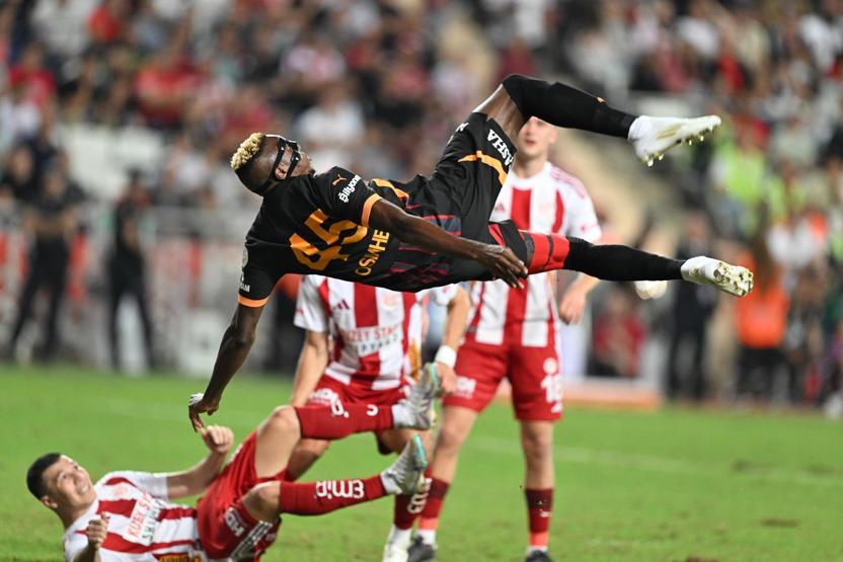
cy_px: 281
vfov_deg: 3.4
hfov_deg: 5.2
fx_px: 9368
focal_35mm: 400
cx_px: 422
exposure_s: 1/1250
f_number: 2.8
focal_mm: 400
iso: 2500
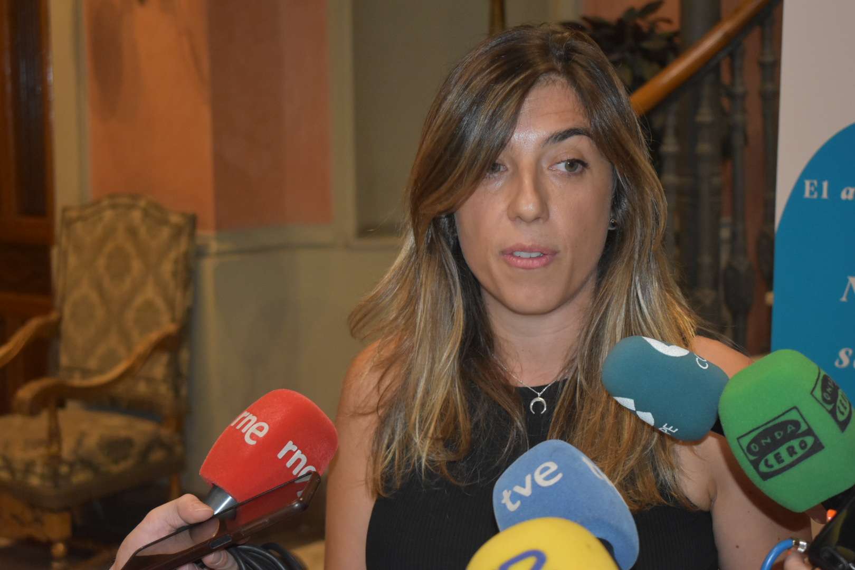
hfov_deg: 29.9
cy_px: 285
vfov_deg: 20.2
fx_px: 1603
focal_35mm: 68
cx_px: 428
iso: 2200
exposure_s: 1/60
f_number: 5
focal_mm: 45
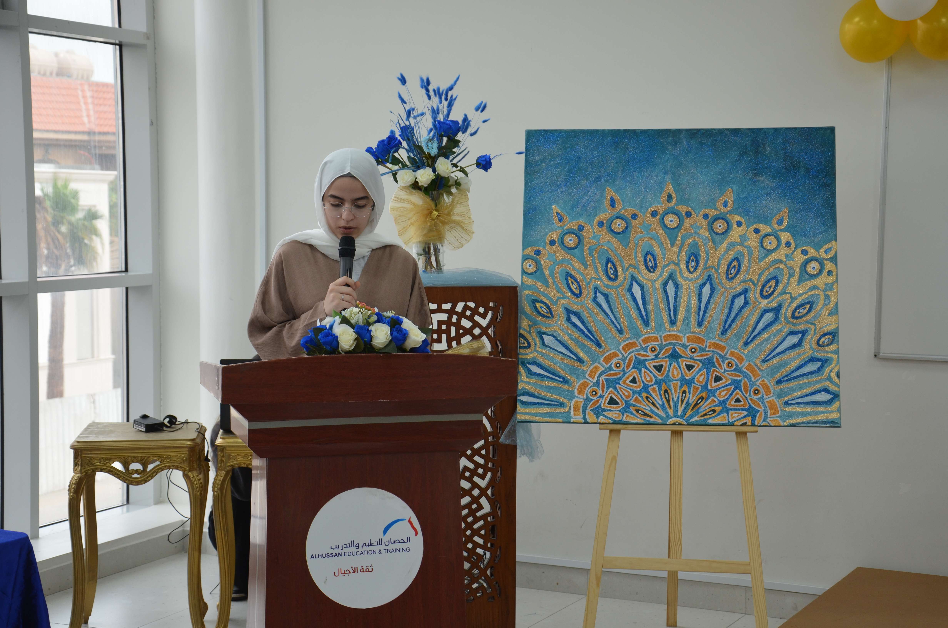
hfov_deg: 28.1
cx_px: 474
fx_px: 1892
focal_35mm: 72
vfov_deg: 18.8
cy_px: 314
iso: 400
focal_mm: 48
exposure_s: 1/60
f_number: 4.8
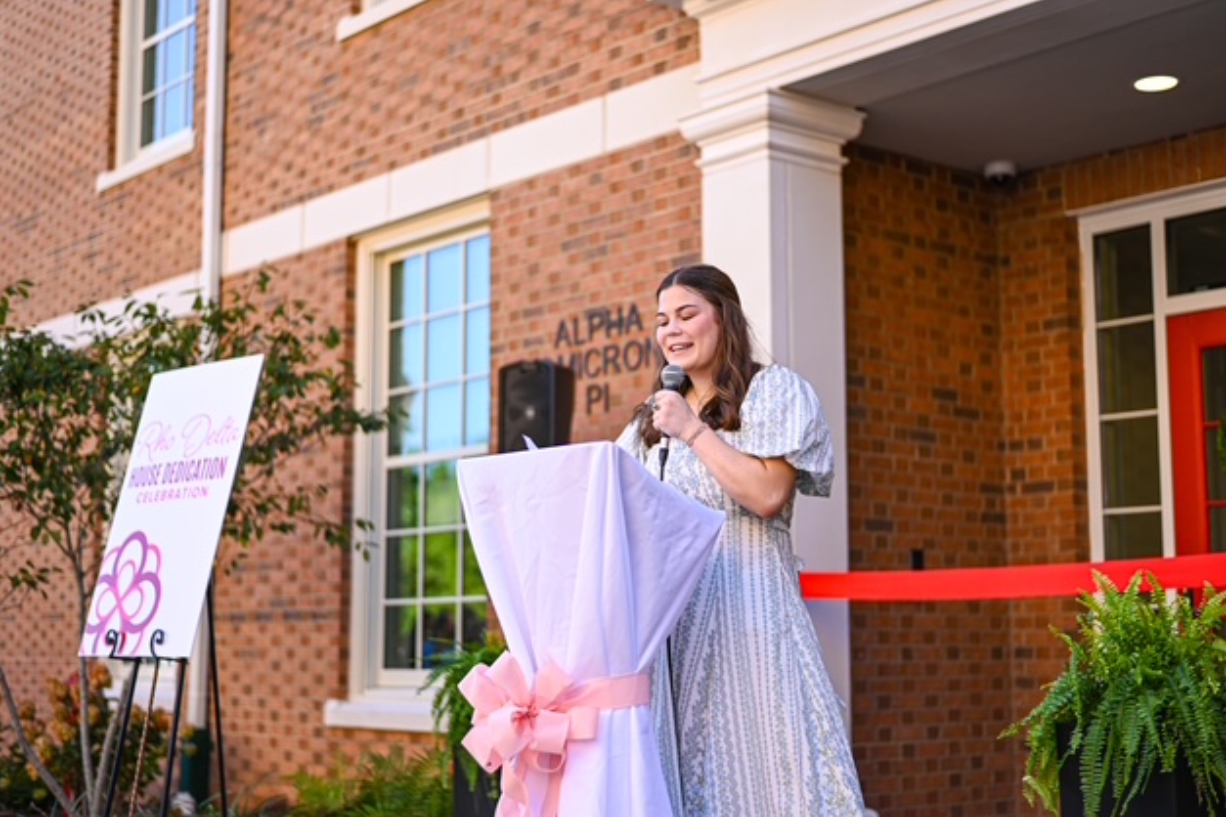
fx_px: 1737
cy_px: 414
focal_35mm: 51
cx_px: 624
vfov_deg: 26.5
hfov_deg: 38.9
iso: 100
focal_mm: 50
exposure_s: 1/800
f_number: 1.8
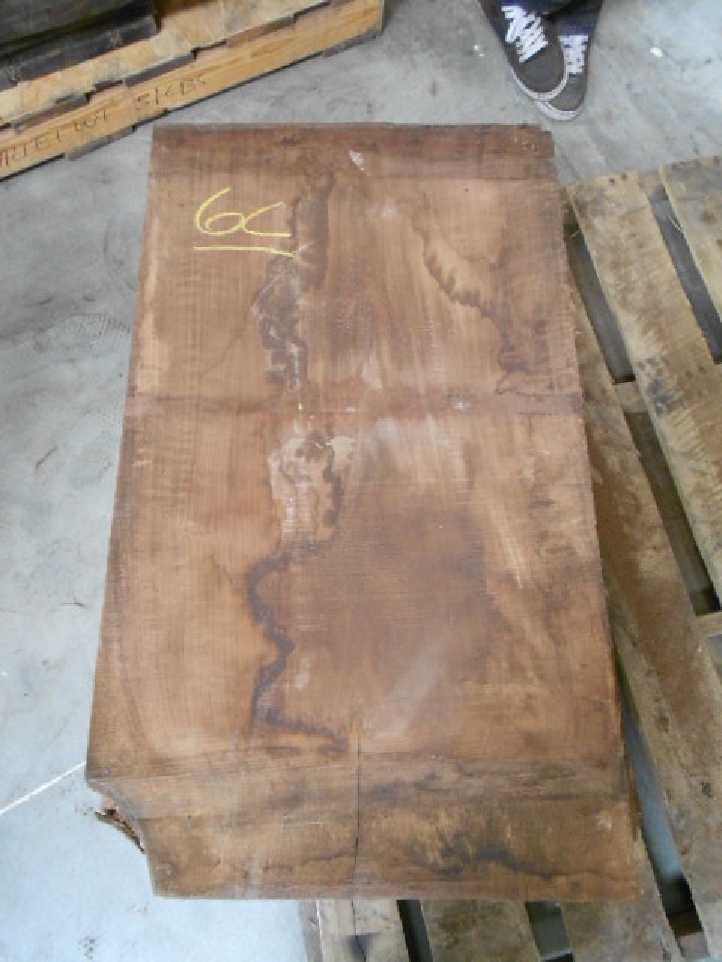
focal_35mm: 26
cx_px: 361
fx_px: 723
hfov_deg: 53.1
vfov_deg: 67.3
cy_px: 481
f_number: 3.2
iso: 400
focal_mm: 4.6
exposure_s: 1/20
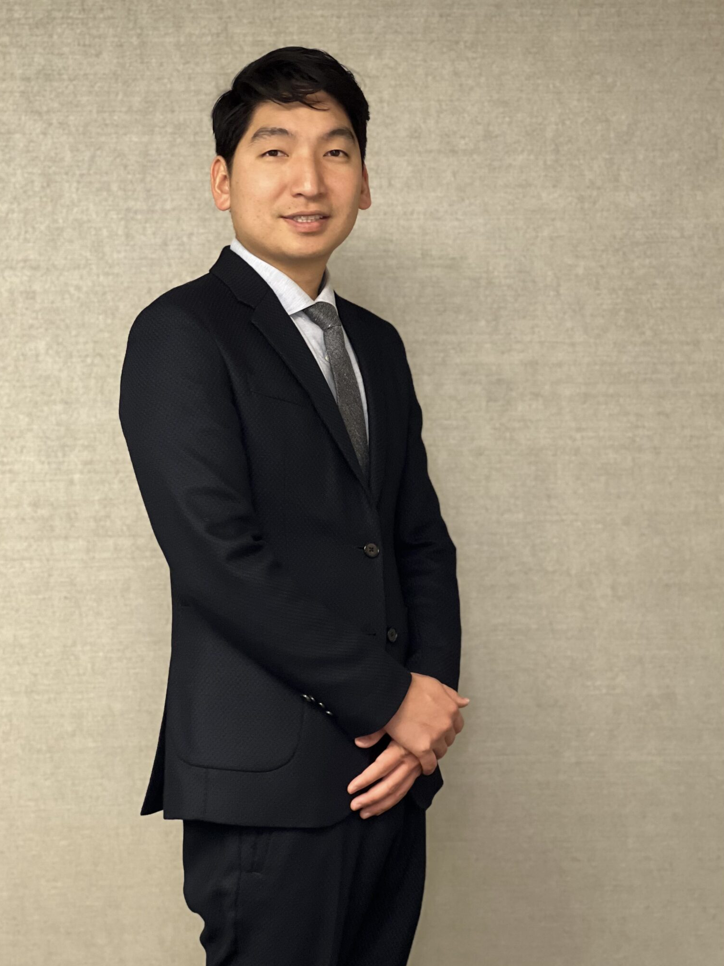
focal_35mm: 78
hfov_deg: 18.9
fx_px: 2176
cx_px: 361
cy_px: 488
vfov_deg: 25.0
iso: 400
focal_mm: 9
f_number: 2.8
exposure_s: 1/30
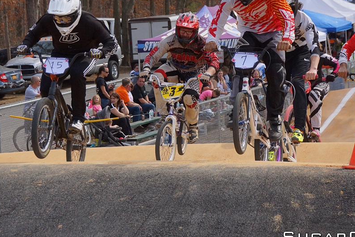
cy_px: 73
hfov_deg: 10.1
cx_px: 200
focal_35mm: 204
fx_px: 2011
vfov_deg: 6.7
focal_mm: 90
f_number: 8
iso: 800
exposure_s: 1/2000
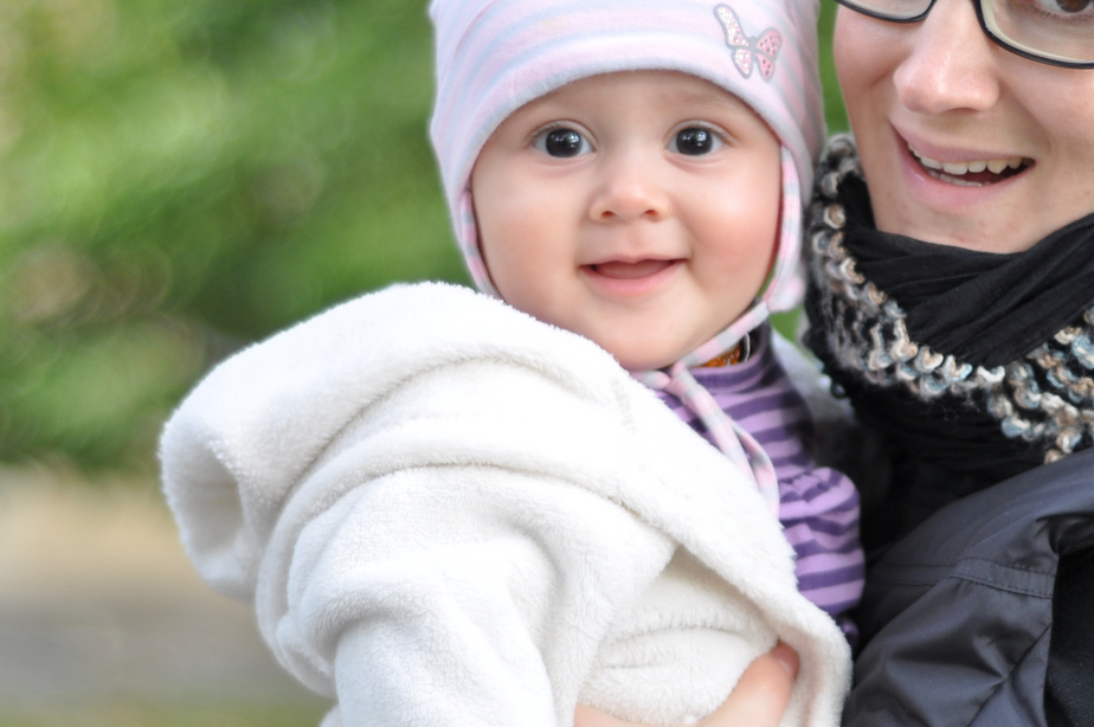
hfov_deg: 15.4
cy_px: 322
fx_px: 4007
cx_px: 894
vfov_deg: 10.4
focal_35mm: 132
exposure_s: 1/500
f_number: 1.8
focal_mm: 50
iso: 200
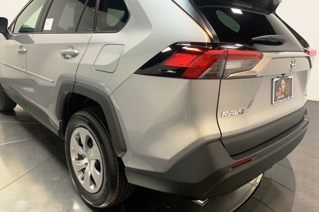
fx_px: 248
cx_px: 165
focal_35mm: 28
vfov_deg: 46.4
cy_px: 103
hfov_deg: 65.5
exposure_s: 1/60
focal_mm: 4.25
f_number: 1.8
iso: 320
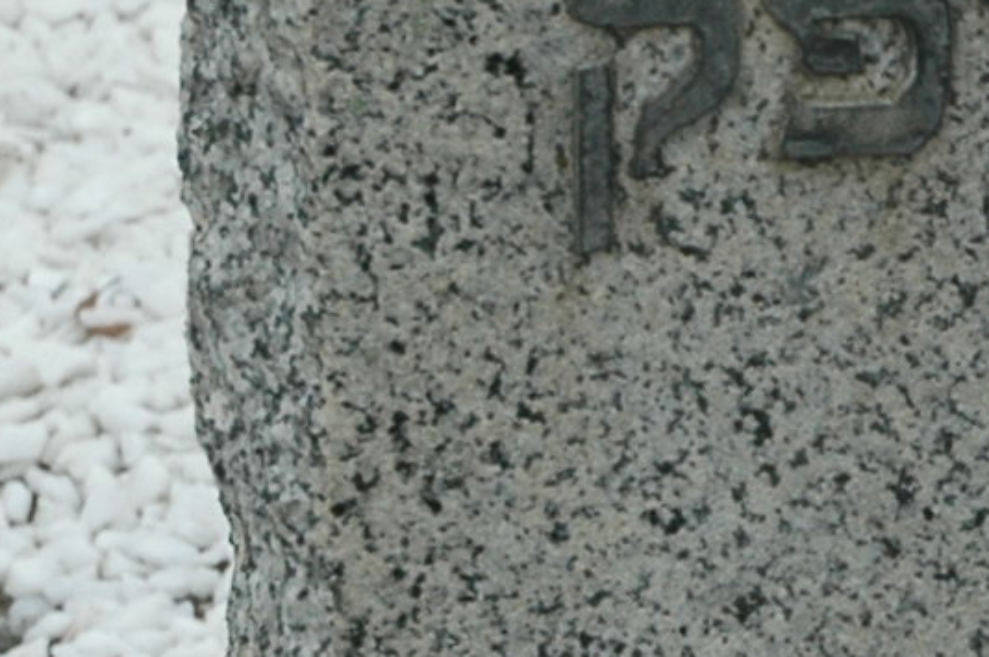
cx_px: 2402
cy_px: 825
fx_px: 9277
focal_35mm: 338
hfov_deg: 5.9
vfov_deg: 4.0
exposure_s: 1/250
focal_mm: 40
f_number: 8
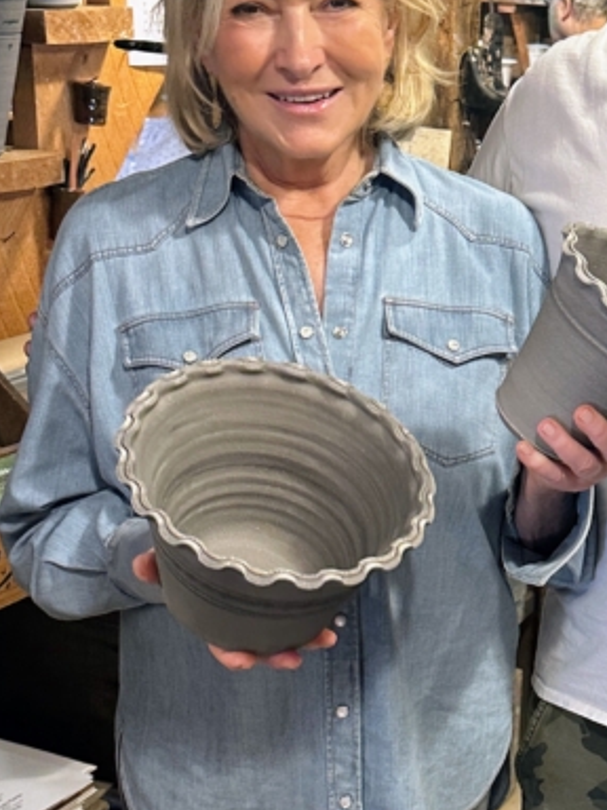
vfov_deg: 30.0
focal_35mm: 64
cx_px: 508
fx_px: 1496
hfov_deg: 22.5
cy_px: 551
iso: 250
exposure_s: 1/60
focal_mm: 6.86
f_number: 1.78
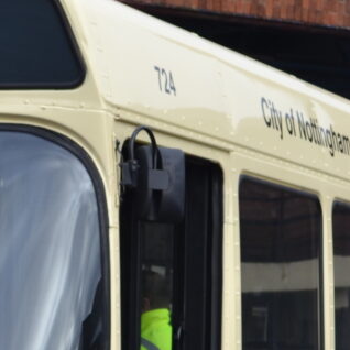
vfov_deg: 7.1
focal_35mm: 246
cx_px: 53
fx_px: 2814
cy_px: 370
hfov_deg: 7.1
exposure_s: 1/125
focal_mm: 40
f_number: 5.6
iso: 125
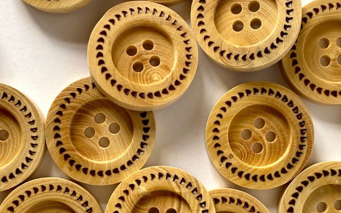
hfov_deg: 66.5
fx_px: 260
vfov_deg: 44.3
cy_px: 125
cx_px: 168
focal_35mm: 28
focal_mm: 4.25
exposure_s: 1/121
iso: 50
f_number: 1.8
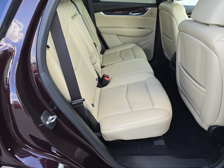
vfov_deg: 58.9
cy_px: 84
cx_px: 112
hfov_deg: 73.9
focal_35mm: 23
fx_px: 149
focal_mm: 6.3
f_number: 1.7
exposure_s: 1/180
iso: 64
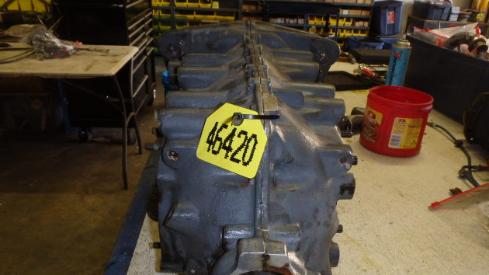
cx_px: 245
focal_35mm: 31
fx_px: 402
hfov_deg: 62.6
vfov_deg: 37.5
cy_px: 171
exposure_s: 1/30
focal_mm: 5
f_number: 3.9
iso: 400
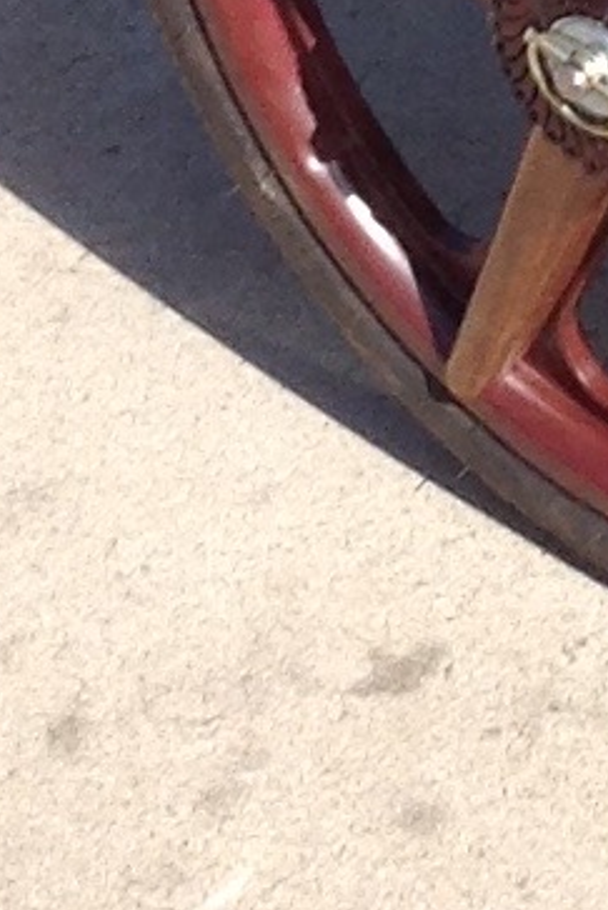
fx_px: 6555
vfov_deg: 7.5
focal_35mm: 259
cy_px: -1070
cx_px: 1304
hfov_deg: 5.2
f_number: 2.4
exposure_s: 1/1314
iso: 50
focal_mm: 4.28
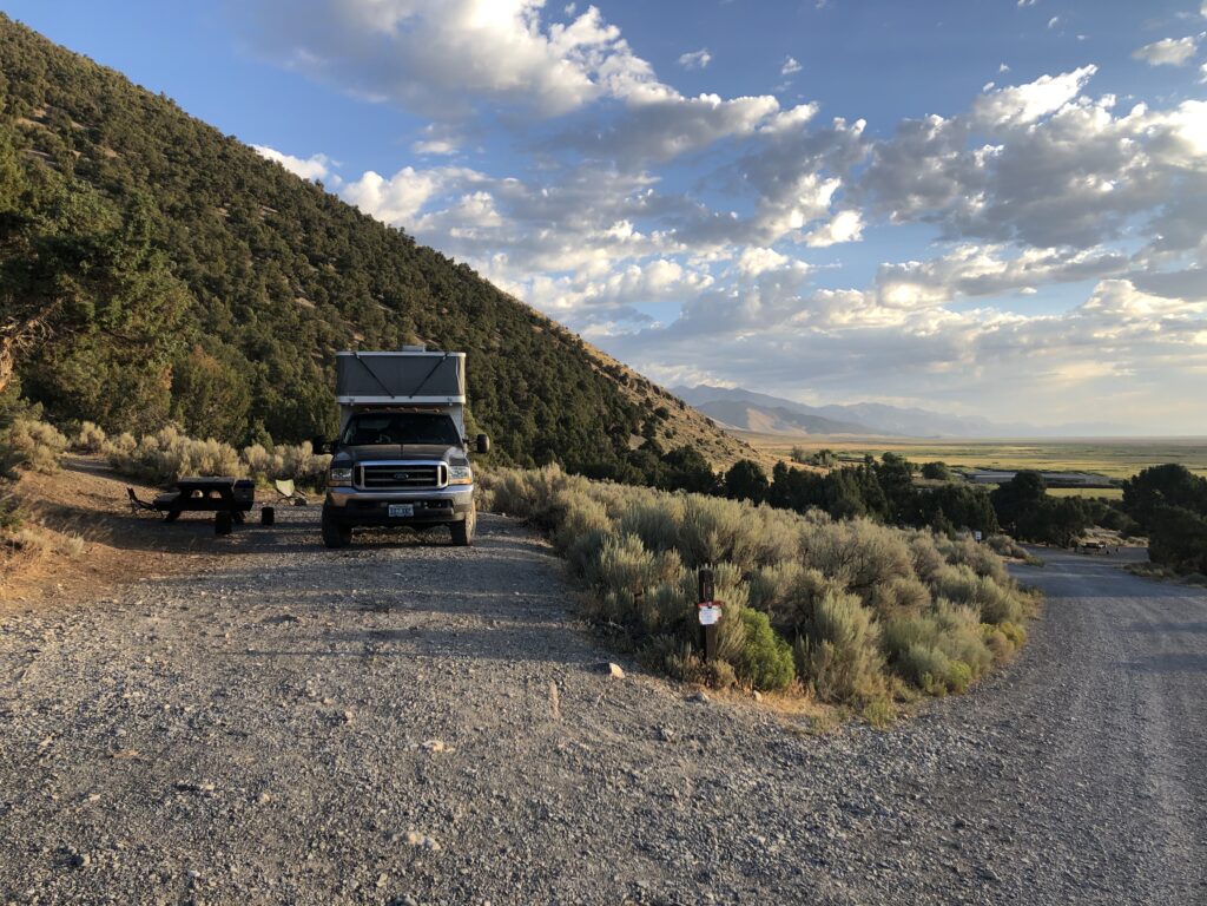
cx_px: 604
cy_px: 453
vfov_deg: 49.7
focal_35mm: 28
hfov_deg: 63.4
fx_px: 976
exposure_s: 1/640
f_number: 1.8
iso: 20
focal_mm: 3.99
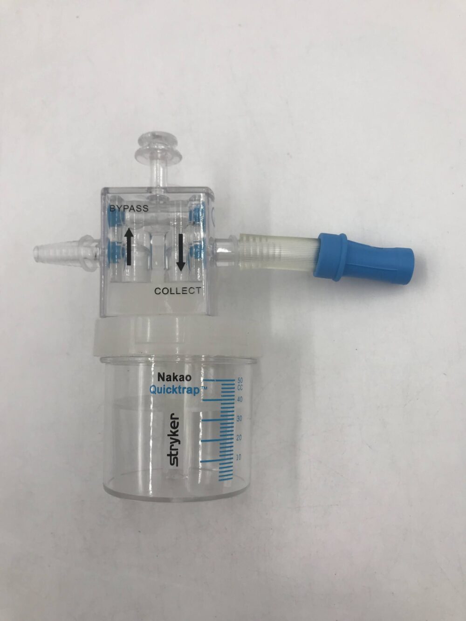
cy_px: 310
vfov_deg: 63.4
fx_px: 503
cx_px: 233
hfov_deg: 49.8
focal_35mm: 28
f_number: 1.8
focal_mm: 3.99
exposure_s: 1/282
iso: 20
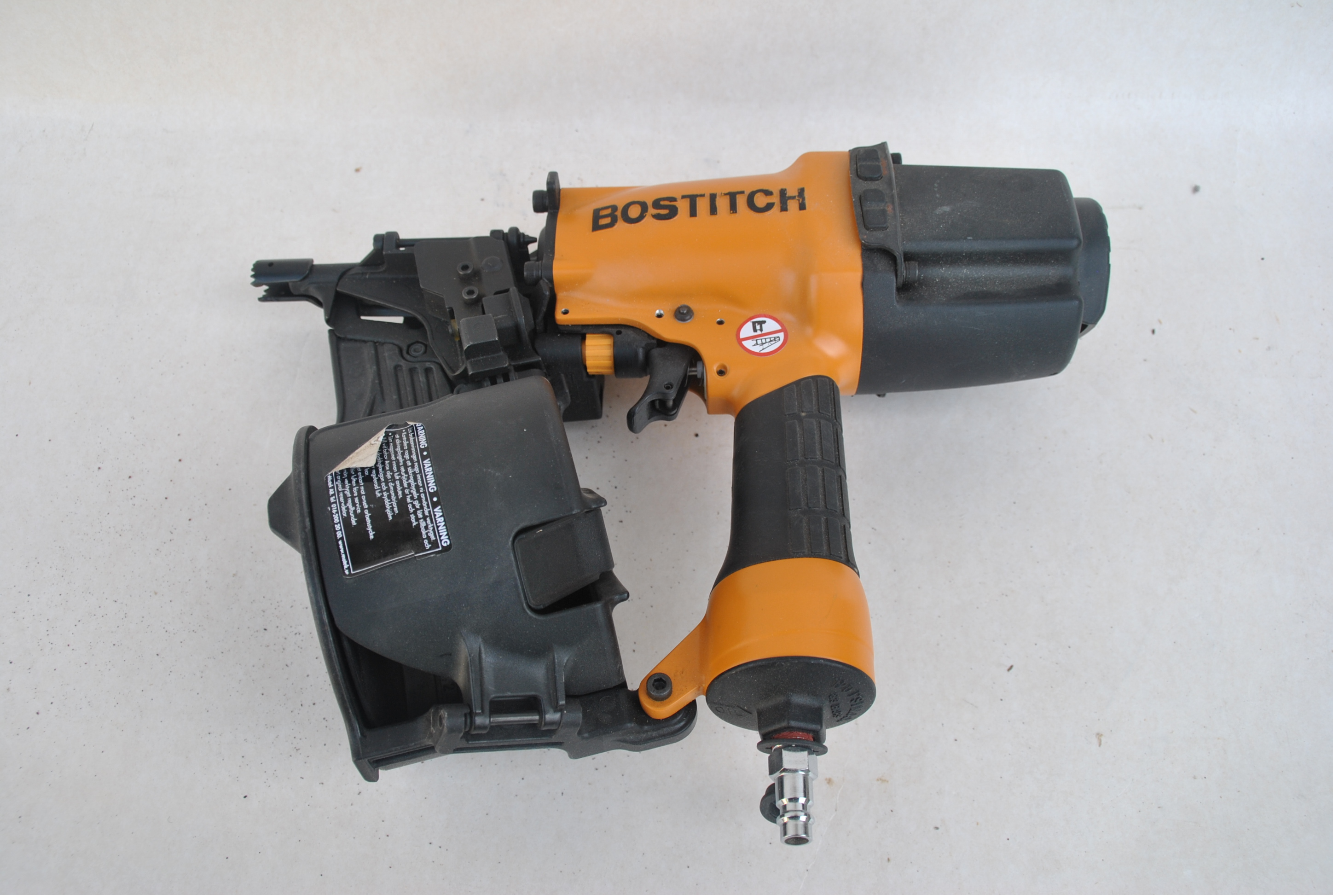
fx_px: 1224
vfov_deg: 40.1
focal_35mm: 33
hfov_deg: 57.1
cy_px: 448
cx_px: 666
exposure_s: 1/125
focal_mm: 22
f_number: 5.6
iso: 140
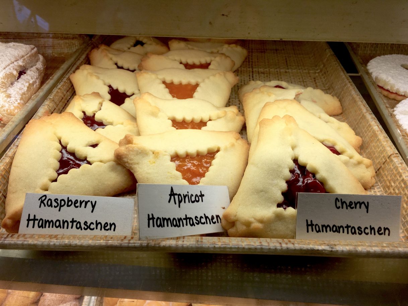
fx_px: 342
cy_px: 153
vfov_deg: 48.2
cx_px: 204
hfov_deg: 61.6
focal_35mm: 29
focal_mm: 4.15
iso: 25
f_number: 2.2
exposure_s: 1/121
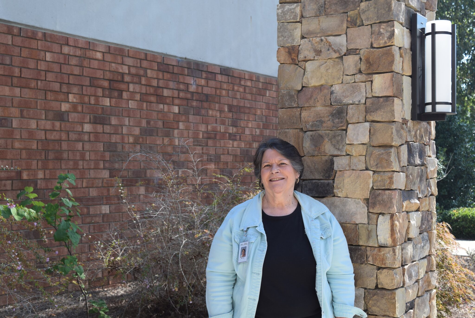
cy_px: 159
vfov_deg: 26.5
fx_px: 673
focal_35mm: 51
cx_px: 238
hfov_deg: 38.9
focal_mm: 34
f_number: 6.3
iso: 200
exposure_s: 1/250
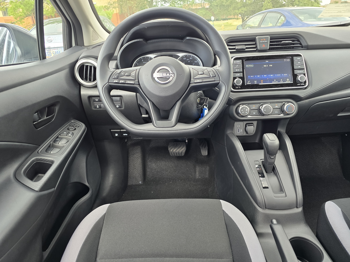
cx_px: 175
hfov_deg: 73.9
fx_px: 233
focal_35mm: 23
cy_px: 131
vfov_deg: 58.9
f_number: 1.7
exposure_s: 1/180
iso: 125
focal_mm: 6.3
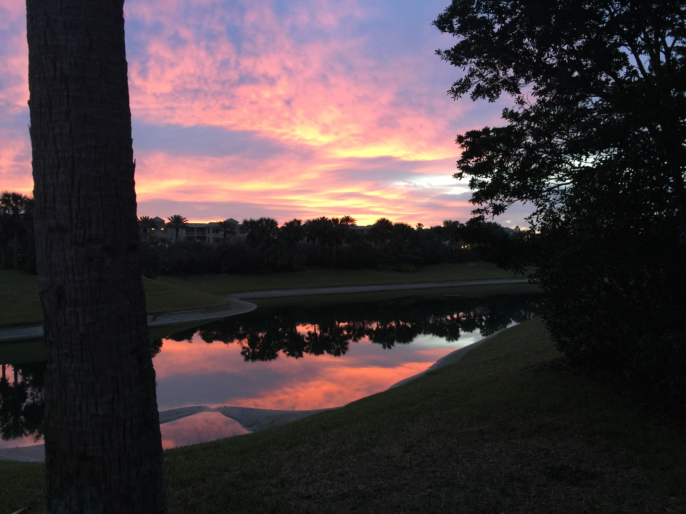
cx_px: 343
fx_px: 575
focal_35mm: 29
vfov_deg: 48.2
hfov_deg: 61.7
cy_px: 257
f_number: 2.2
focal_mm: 4.15
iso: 40
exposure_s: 1/15
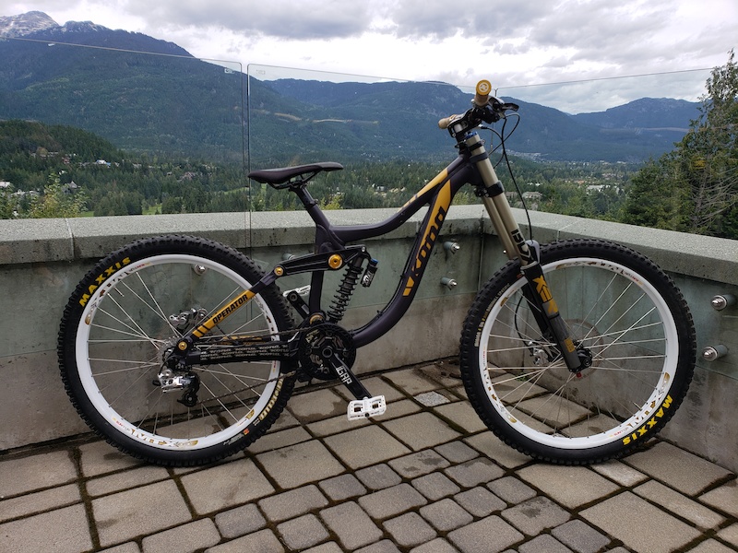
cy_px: 276
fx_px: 554
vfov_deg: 53.1
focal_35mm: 26
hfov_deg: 67.3
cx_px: 369
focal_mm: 4.3
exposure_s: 1/827
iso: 50
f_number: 2.4
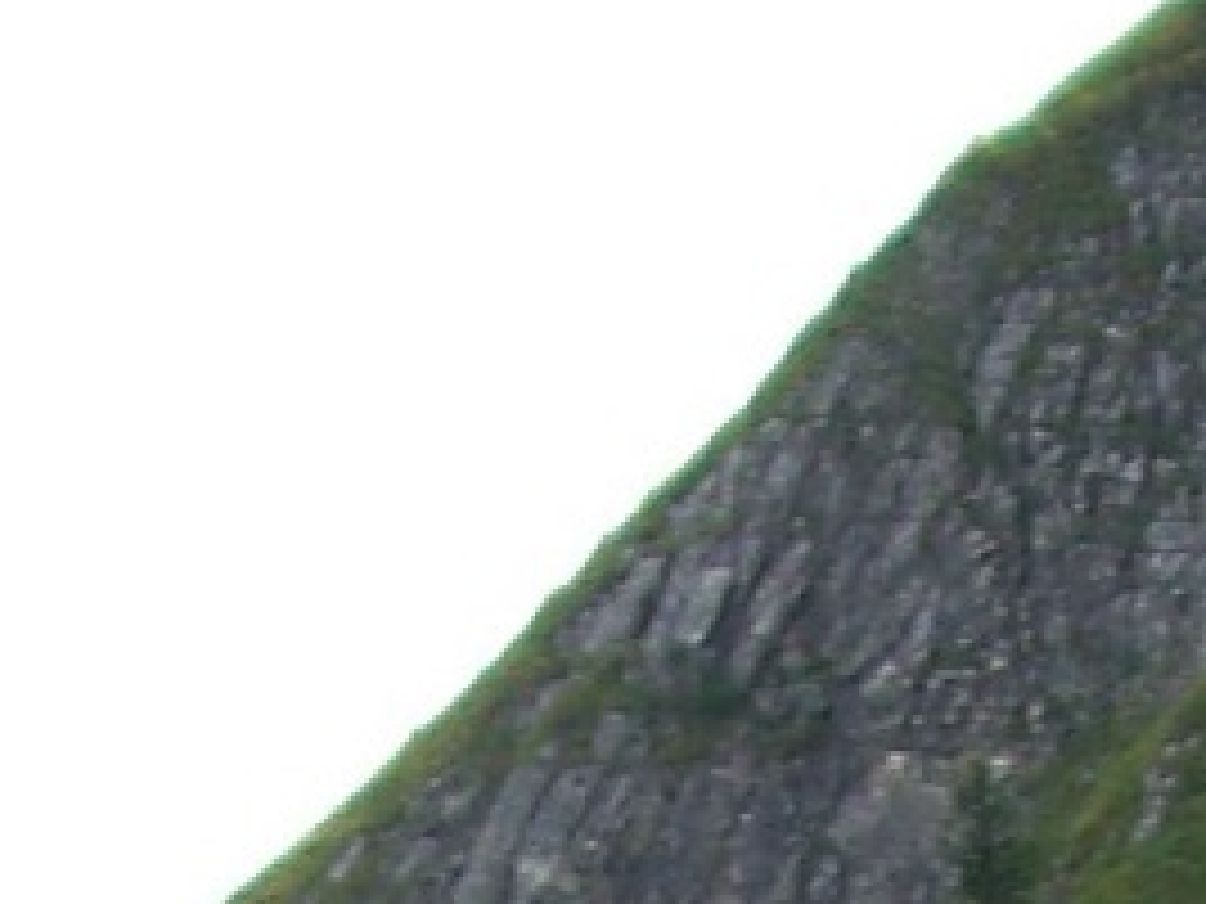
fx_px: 9476
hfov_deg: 7.2
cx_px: 1251
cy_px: 3067
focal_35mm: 272
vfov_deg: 5.1
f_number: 5.6
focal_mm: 7.9
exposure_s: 1/160
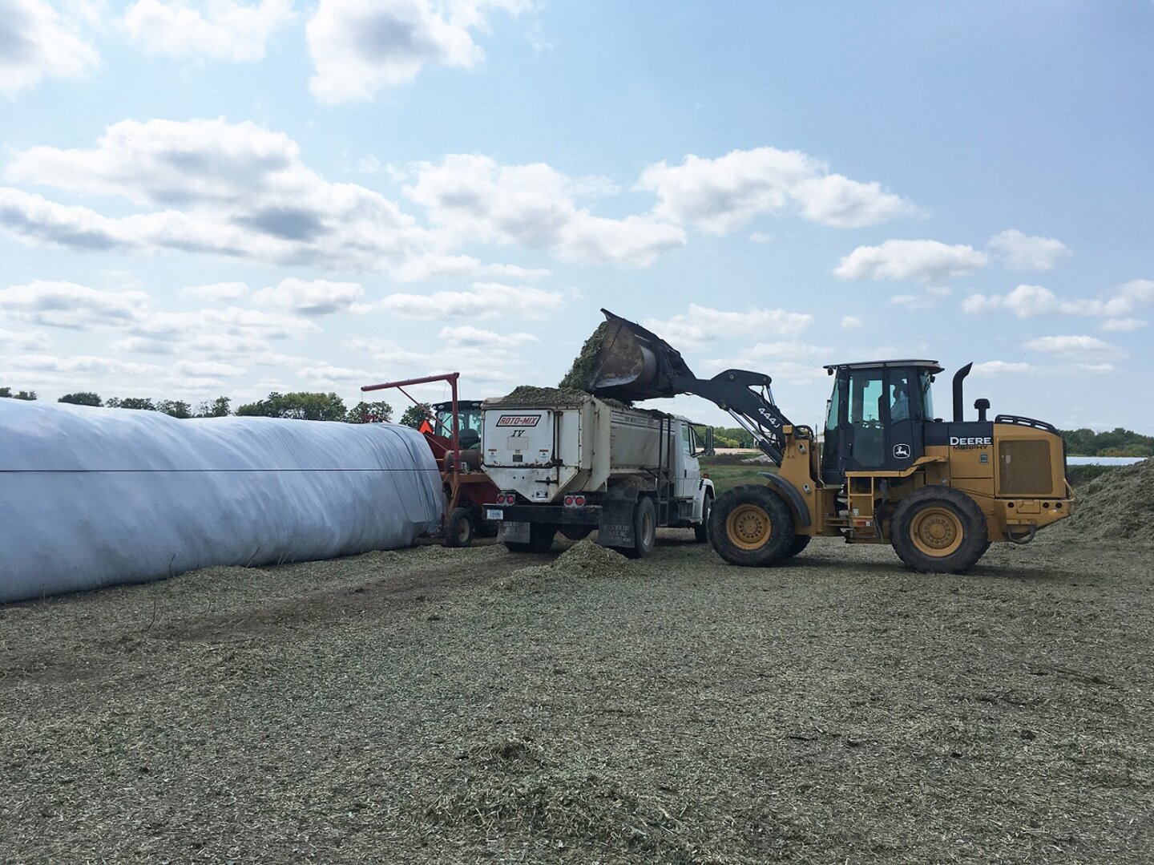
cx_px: 577
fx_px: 966
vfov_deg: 48.2
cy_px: 432
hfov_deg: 61.7
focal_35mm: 29
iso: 25
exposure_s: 1/2747
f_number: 2.2
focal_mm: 4.15
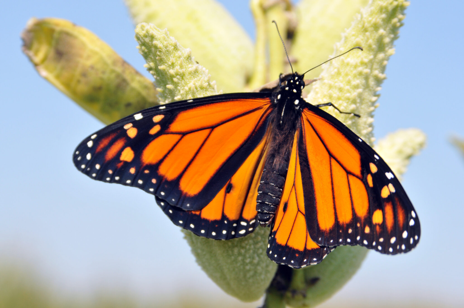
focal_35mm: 232
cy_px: 154
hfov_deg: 8.9
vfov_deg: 5.9
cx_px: 232
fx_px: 2993
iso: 400
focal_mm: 155
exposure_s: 1/400
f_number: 10
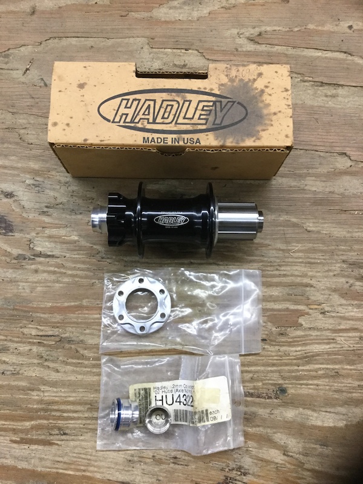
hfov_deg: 45.4
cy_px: 242
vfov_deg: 58.4
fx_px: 433
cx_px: 182
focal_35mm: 31
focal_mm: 3.3
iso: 125
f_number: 2.4
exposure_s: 1/30
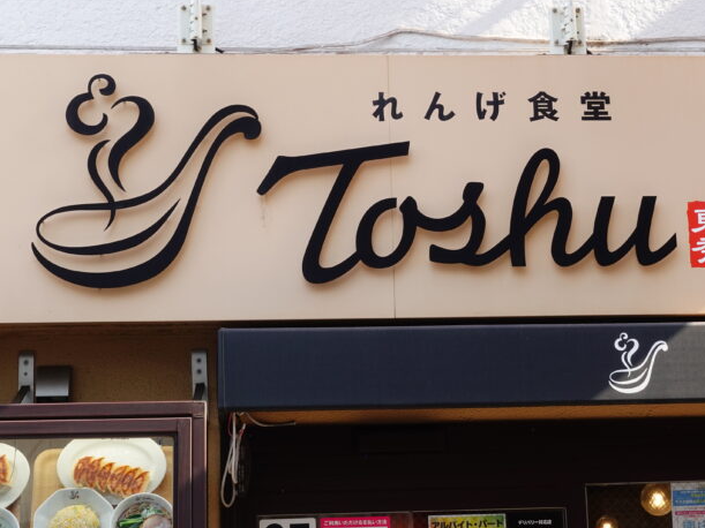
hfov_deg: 24.7
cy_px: 193
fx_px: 1609
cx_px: 388
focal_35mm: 79
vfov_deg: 18.6
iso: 200
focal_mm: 17.9
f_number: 8
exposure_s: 1/50
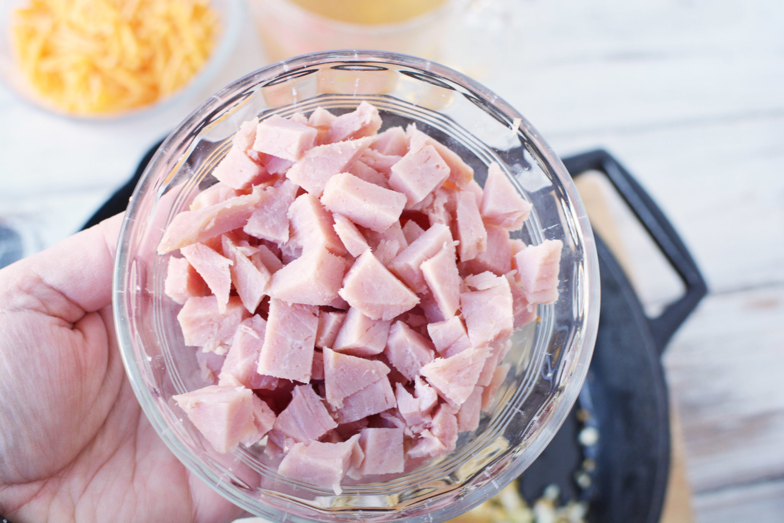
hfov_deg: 37.9
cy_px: 262
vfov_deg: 25.7
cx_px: 392
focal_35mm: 52
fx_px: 1143
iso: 400
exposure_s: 1/80
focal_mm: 35
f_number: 4.5
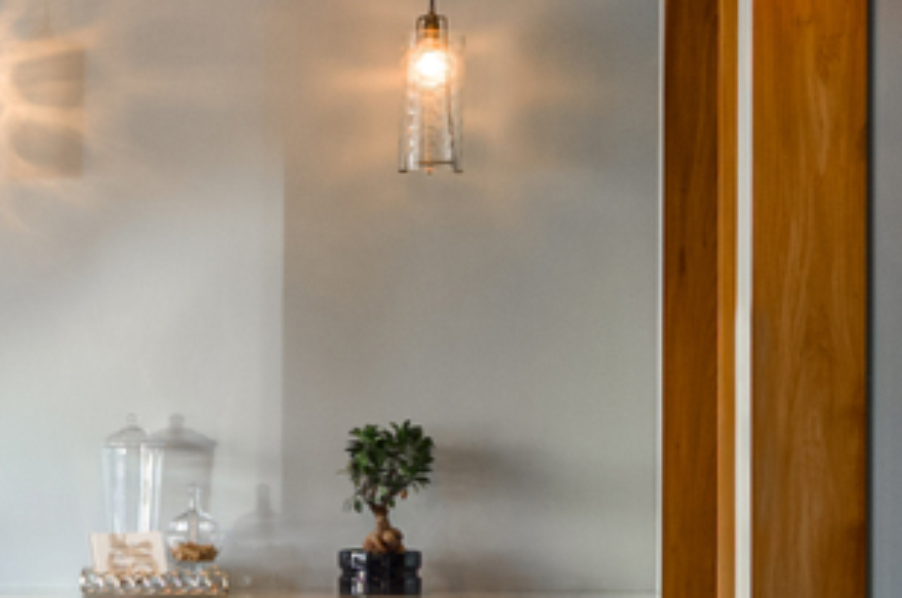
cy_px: 510
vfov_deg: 8.6
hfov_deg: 12.3
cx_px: -483
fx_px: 3976
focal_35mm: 159
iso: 200
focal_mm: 20
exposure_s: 1/10
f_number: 8
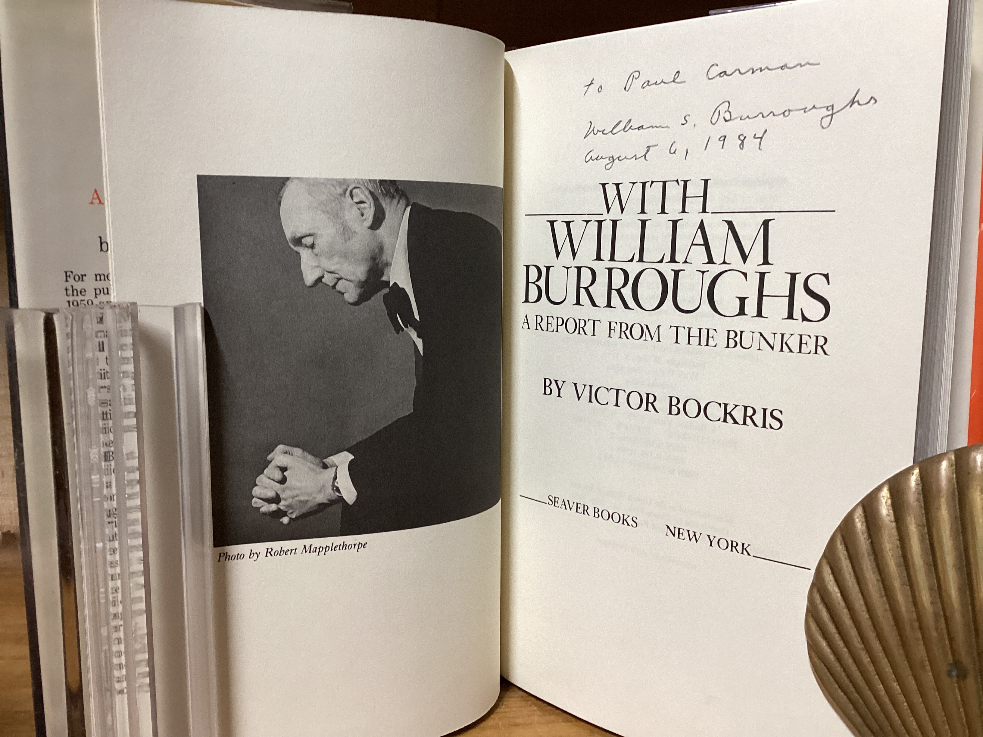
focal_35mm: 31
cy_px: 368
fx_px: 880
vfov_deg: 45.4
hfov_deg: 58.4
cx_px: 492
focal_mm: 3.3
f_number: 2.4
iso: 200
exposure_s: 1/60
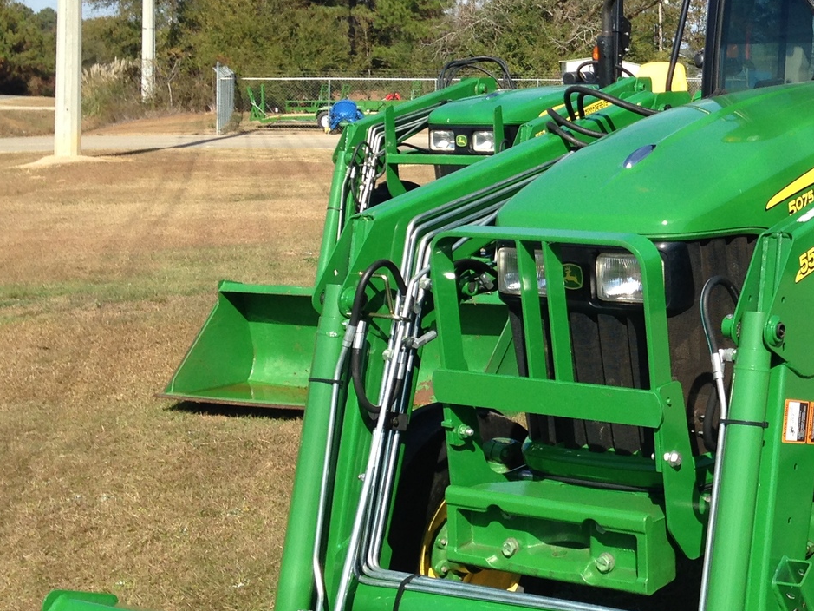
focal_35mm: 72
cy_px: 244
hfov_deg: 26.0
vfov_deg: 20.4
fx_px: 1693
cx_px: 768
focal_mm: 4.12
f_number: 2.4
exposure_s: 1/1232
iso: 50
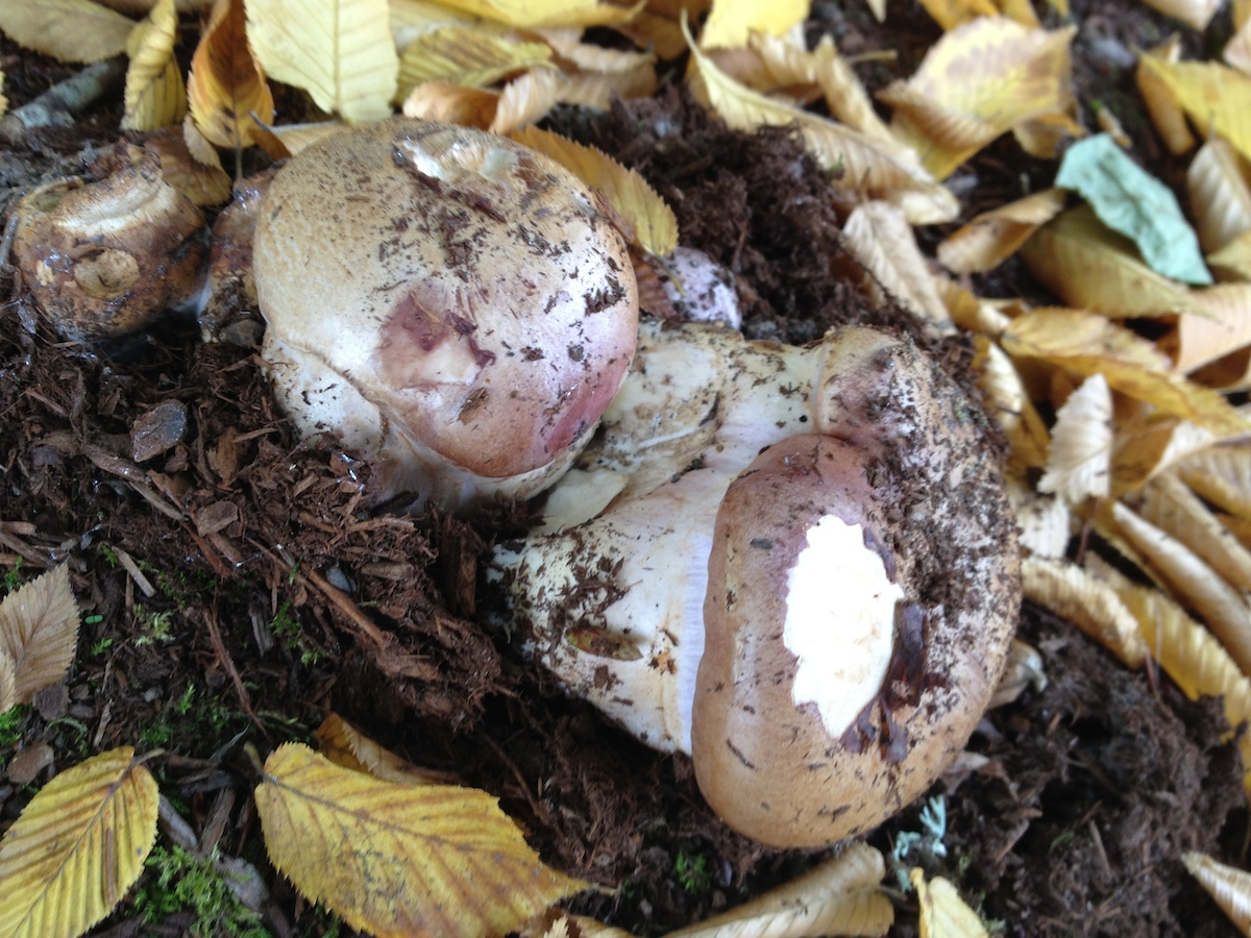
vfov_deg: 40.7
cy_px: 469
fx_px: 1265
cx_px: 626
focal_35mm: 35
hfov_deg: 52.6
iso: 64
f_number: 2.4
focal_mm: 4.28
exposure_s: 1/40
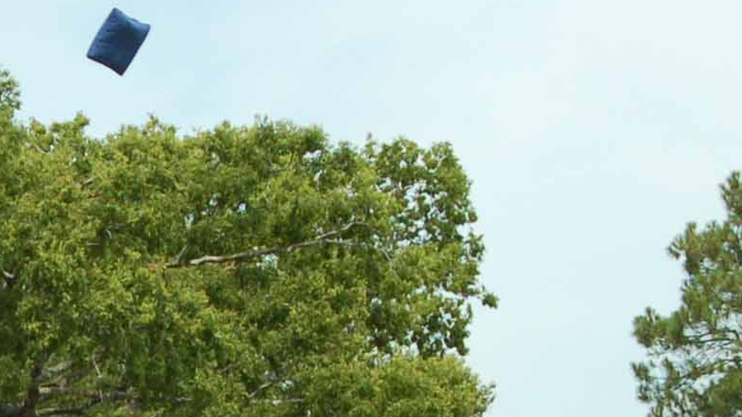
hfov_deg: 33.8
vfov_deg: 18.6
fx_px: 1220
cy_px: 471
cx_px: 371
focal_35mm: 62
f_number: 10
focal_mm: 26
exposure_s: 1/400
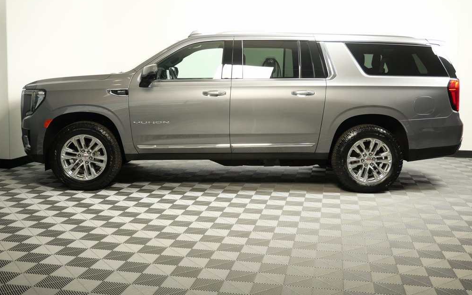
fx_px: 502
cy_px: 123
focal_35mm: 39
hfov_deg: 50.4
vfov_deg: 32.7
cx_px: 238
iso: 250
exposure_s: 1/200
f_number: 4
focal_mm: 18
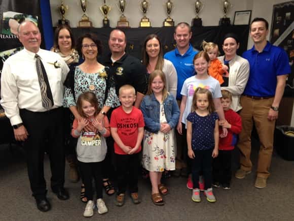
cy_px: 110
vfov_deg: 42.9
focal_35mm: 33
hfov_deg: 55.4
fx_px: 280
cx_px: 147
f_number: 2.4
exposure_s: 1/20
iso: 80
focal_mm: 4.12
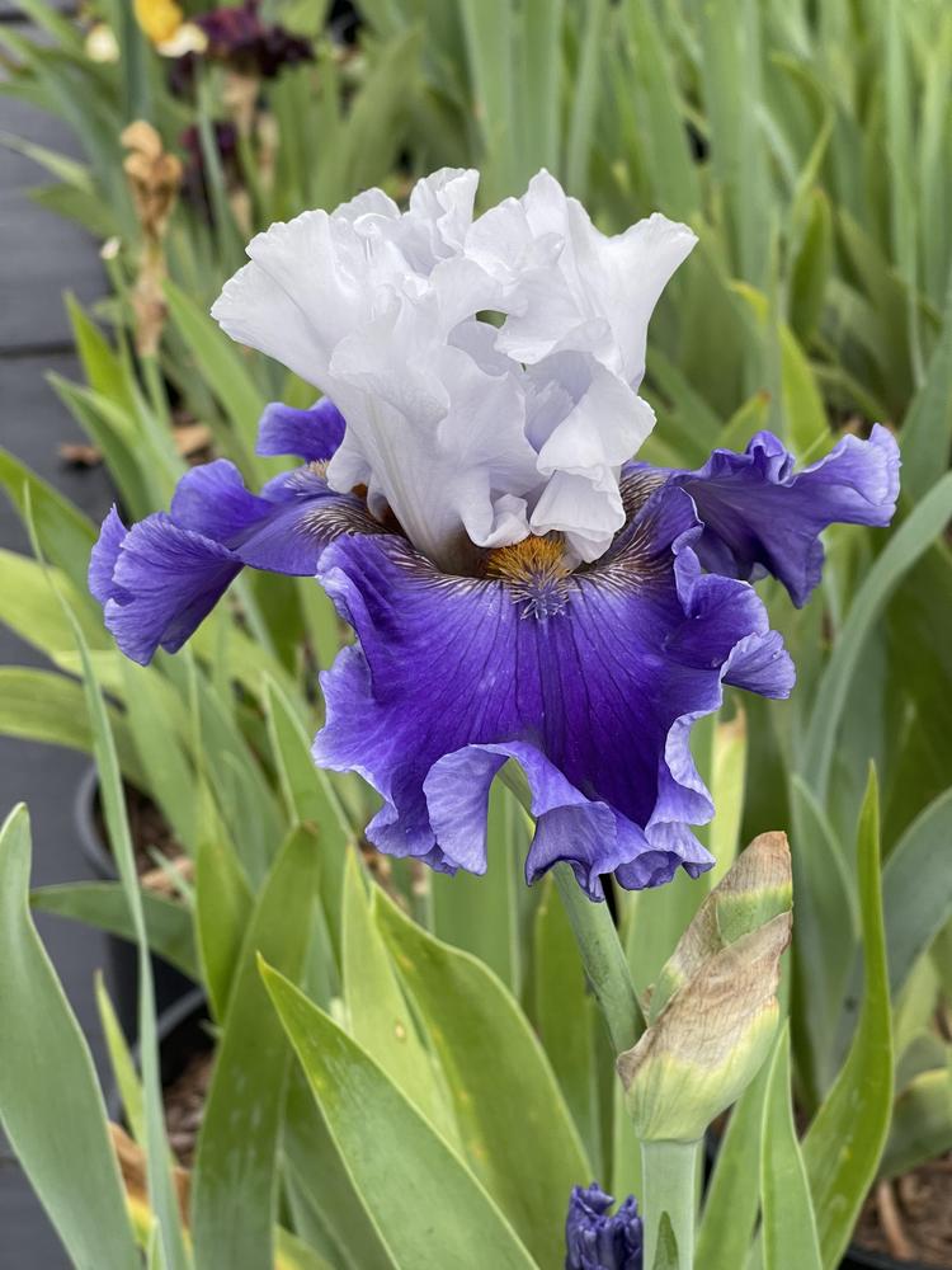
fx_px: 2347
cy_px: 635
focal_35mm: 64
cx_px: 476
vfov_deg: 30.3
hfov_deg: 22.9
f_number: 2.2
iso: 64
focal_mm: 7.5
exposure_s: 1/99
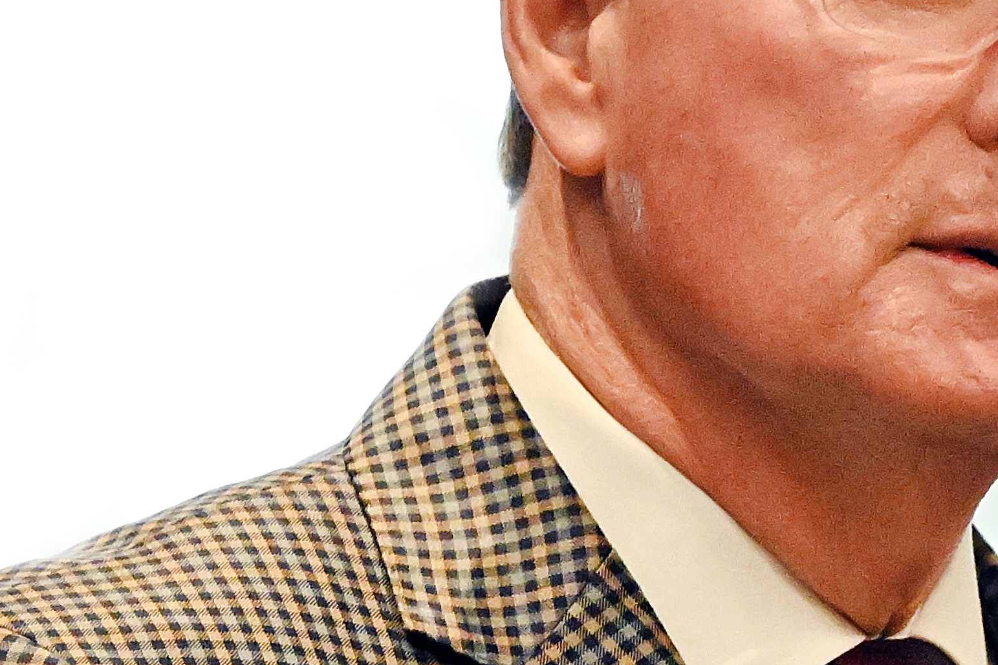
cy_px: 780
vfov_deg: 1.3
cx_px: 2275
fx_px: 29663
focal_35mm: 1070
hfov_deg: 1.9
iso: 10000
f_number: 7.1
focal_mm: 200
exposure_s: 1/160
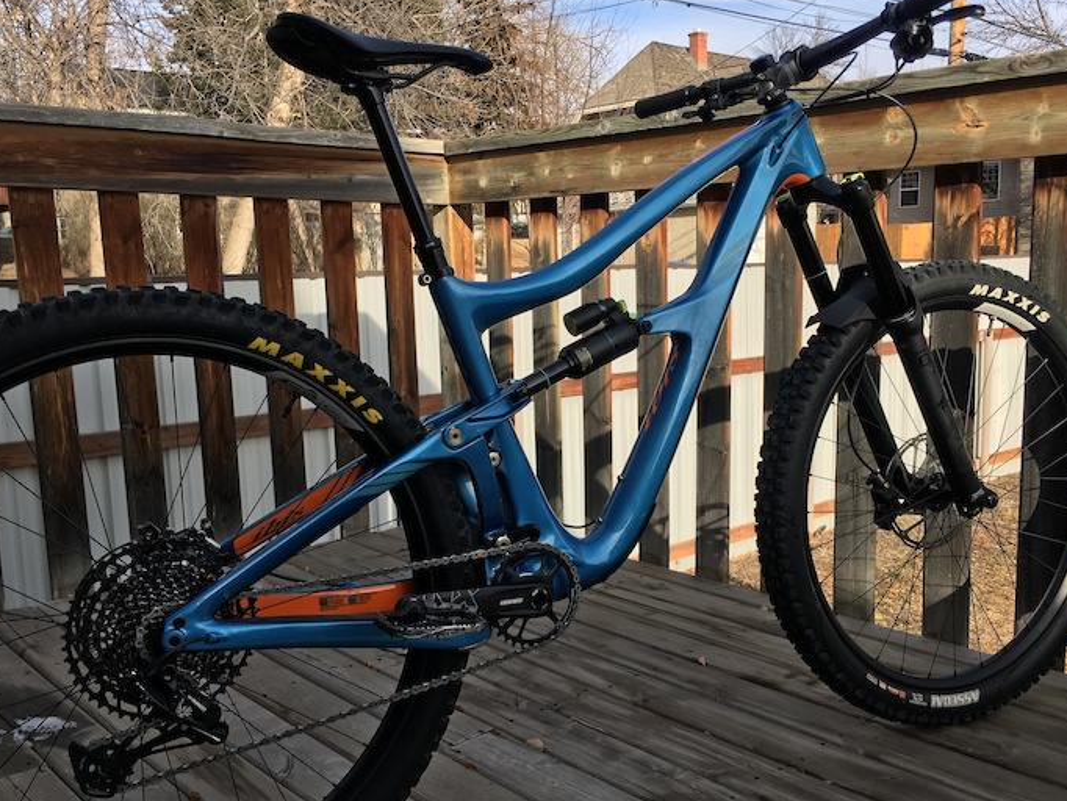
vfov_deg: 41.8
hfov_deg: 53.9
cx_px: 540
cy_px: 422
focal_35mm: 34
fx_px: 1048
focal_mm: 4.15
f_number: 2.2
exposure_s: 1/732
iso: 25
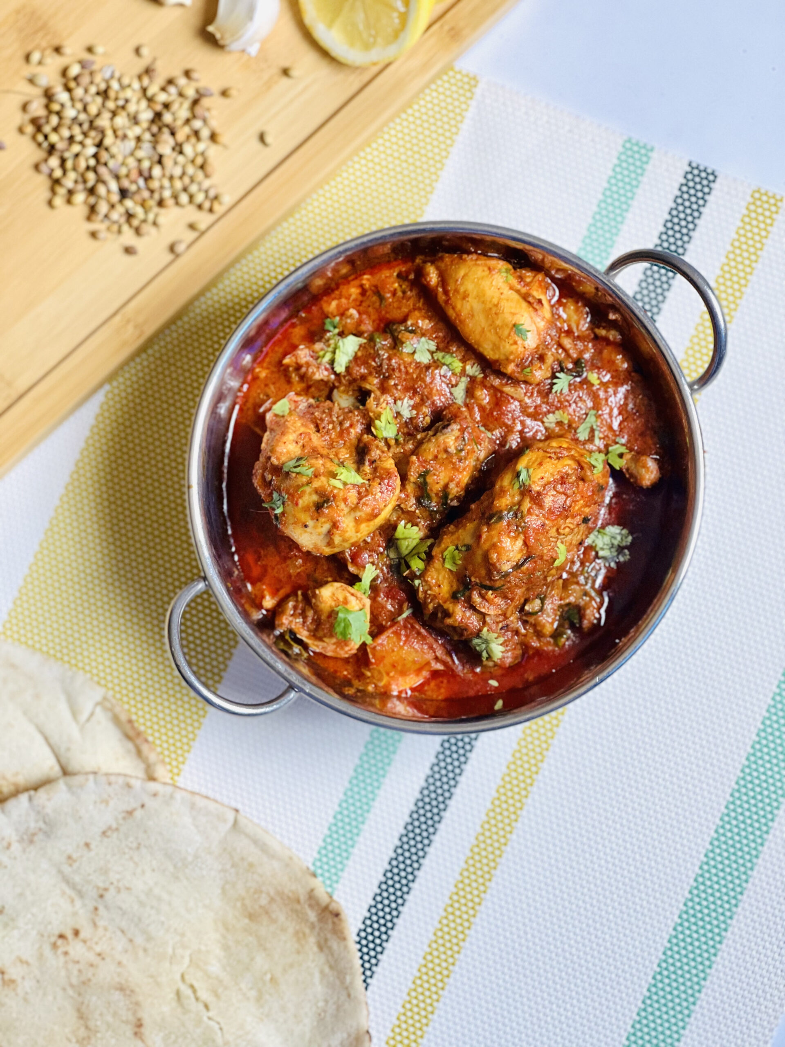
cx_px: 392
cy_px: 524
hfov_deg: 19.1
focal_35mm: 77
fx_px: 2328
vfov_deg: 25.3
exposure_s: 1/62
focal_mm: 9
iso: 250
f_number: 2.8
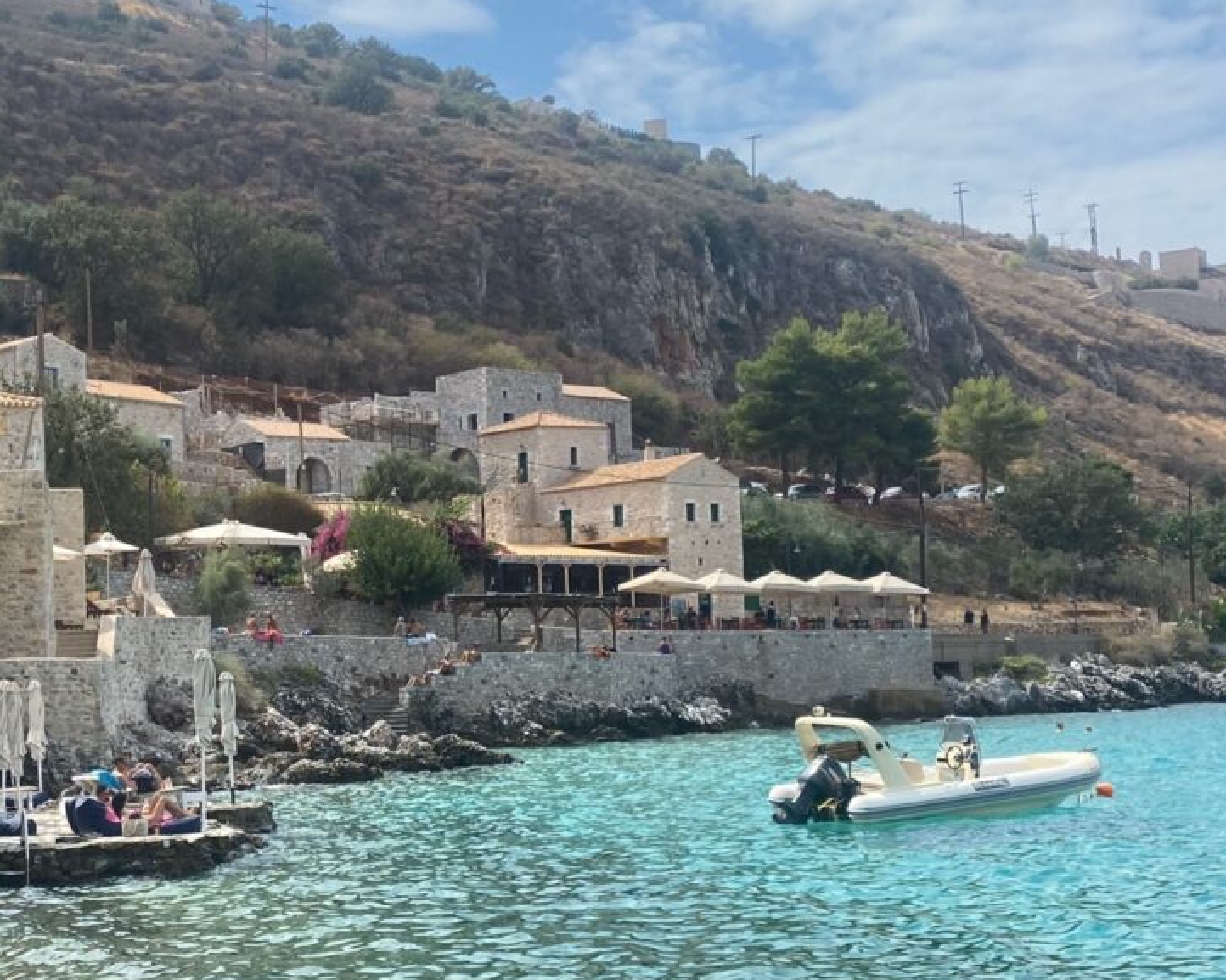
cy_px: 617
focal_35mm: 54
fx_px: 1959
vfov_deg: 28.0
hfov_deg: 33.9
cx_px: 270
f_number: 1.8
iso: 32
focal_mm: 4.25
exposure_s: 1/2817
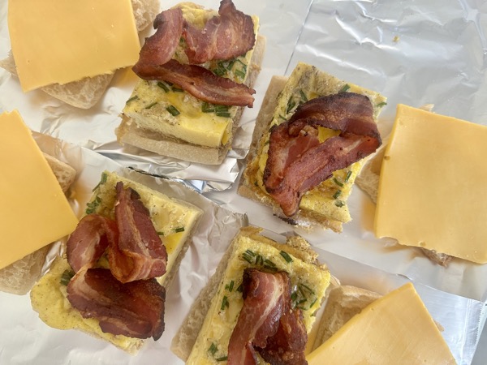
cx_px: 244
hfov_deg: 71.6
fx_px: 338
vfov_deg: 56.8
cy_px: 182
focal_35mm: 24
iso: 250
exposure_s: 1/98
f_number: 1.78
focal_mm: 6.86
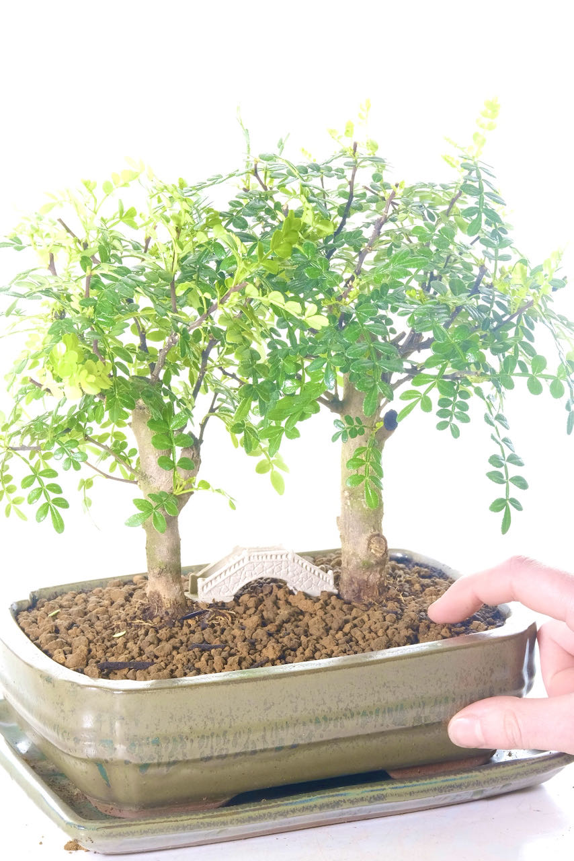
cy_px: 430
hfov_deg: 11.2
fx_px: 2940
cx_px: 287
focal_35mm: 123
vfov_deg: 16.6
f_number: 13
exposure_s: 1/13
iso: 2000
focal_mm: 81.9
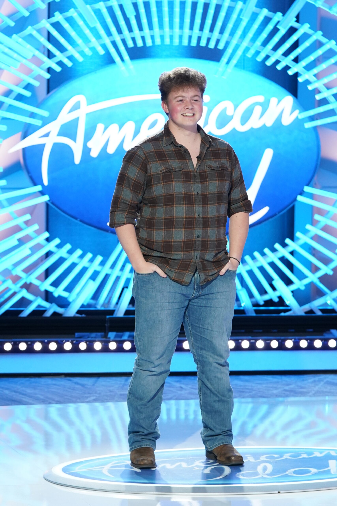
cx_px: 168
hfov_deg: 10.4
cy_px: 253
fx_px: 1853
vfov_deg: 15.5
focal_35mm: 132
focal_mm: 88
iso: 2000
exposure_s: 1/400
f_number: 4
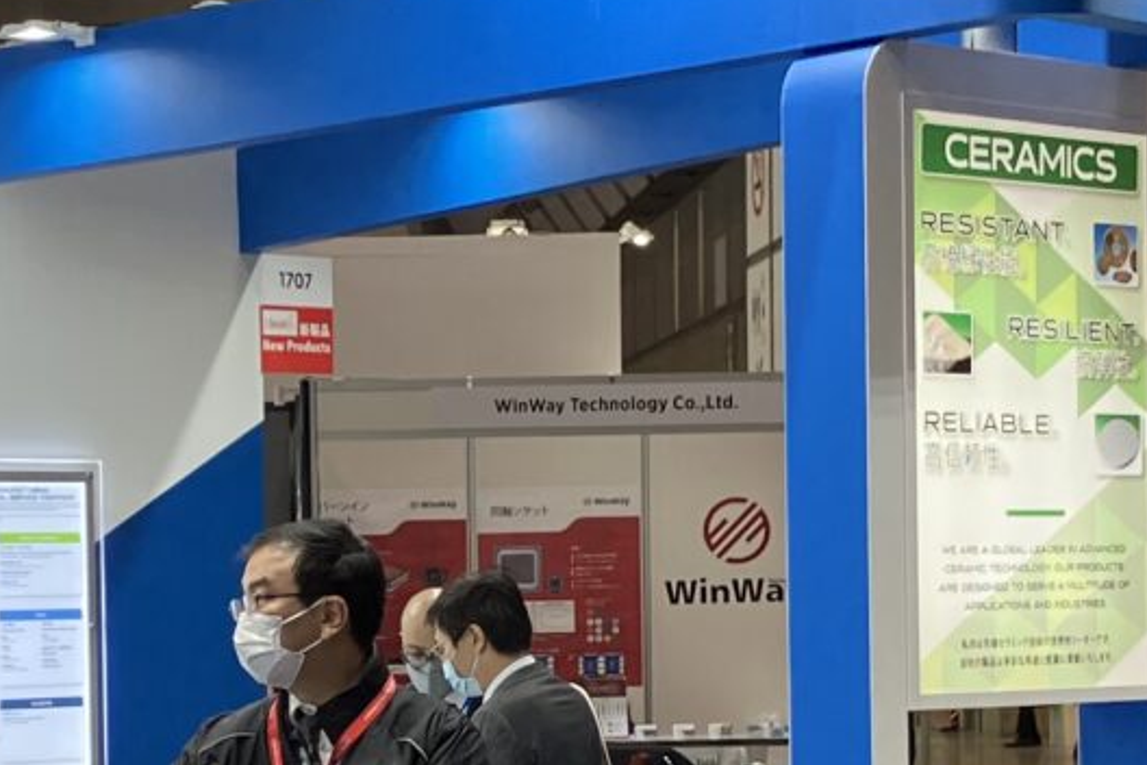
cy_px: 732
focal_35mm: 113
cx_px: 219
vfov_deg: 12.0
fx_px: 3600
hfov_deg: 17.9
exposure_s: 1/100
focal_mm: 3.99
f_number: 1.8
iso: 50
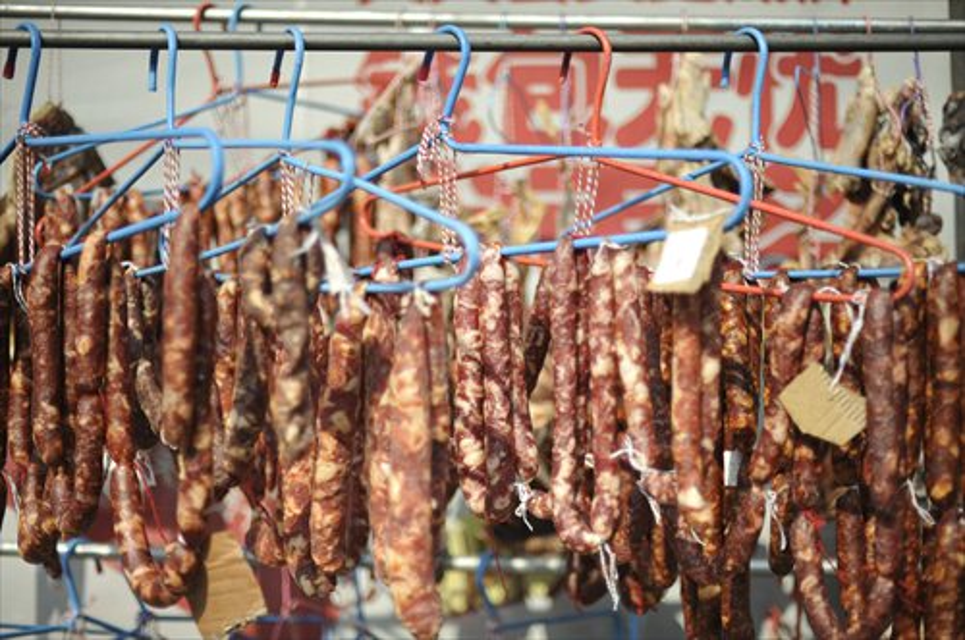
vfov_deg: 26.9
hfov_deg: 39.6
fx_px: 1339
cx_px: 482
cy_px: 320
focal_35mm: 50
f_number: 1.4
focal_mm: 50
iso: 200
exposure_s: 1/8000
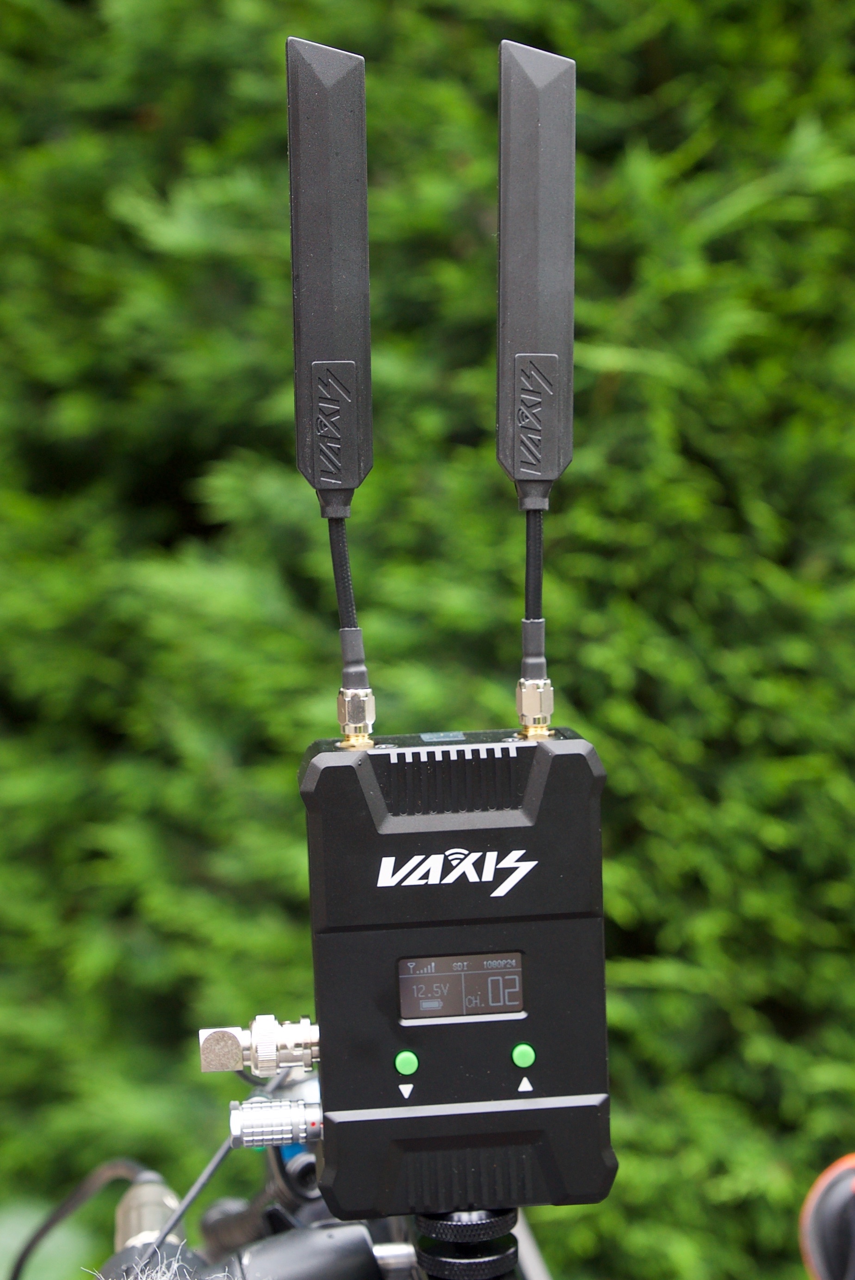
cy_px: 640
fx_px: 2135
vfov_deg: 33.4
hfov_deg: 22.6
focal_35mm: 60
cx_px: 428
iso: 640
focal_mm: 40
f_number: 4.5
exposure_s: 1/100
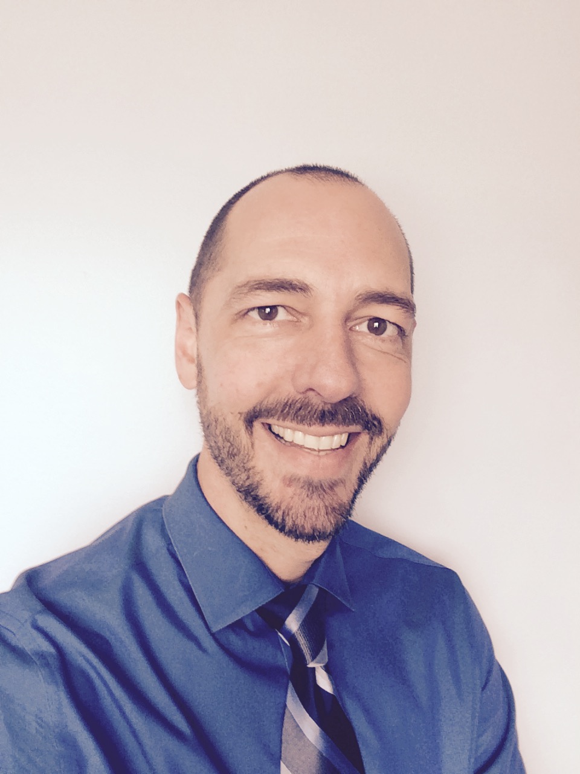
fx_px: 693
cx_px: 290
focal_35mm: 31
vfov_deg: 58.4
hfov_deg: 45.4
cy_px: 387
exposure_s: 1/30
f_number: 2.4
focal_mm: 2.15
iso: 64
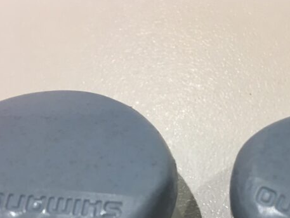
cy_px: 221
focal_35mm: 65
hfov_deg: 29.6
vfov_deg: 21.7
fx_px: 545
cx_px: 192
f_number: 2.2
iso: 80
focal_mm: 4.15
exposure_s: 1/33
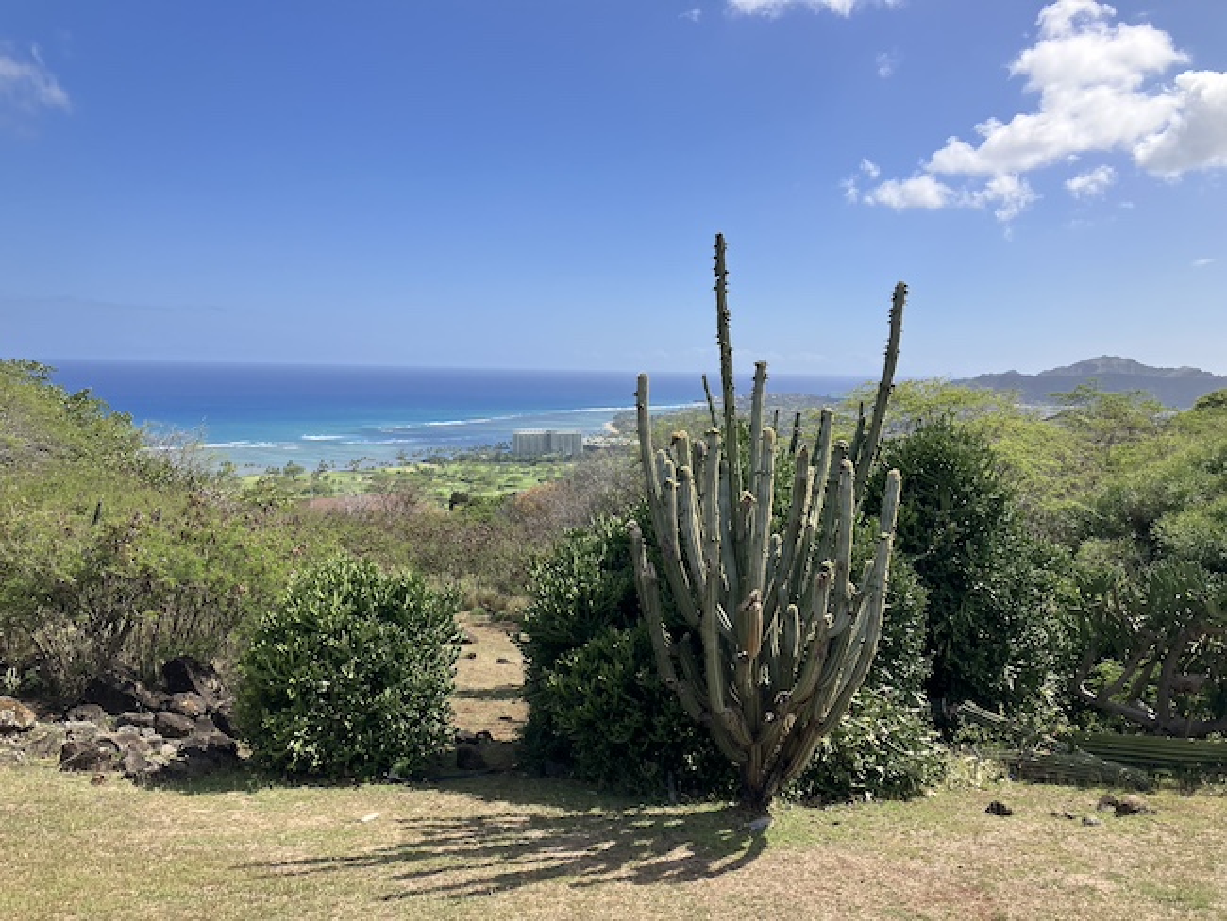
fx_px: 993
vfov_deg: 49.8
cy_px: 460
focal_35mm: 28
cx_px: 614
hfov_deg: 63.4
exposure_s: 1/2433
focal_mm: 3.99
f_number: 1.8
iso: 32
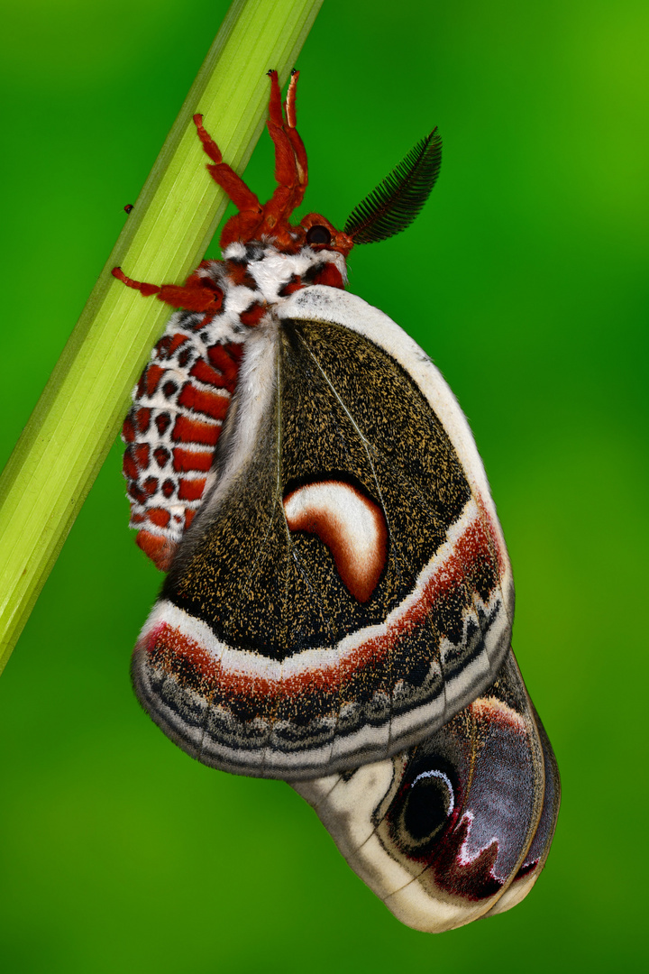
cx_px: 324
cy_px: 487
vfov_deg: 19.5
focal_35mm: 105
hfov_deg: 13.0
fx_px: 2839
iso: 160
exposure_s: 1/6
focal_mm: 105
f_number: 16
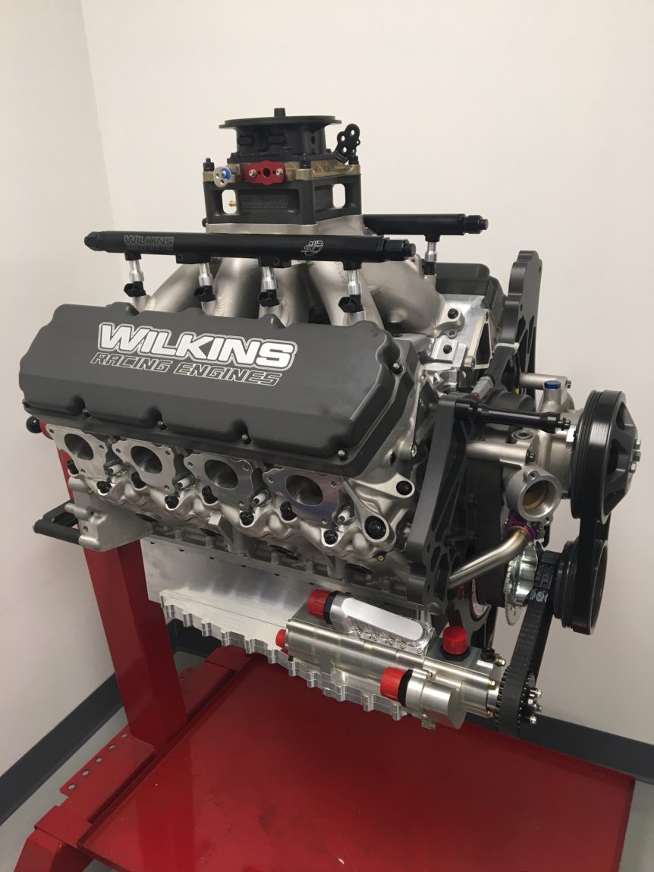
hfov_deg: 48.2
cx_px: 327
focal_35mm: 29
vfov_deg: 61.7
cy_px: 436
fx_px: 730
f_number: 2.2
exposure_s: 1/30
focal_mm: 4.15
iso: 40
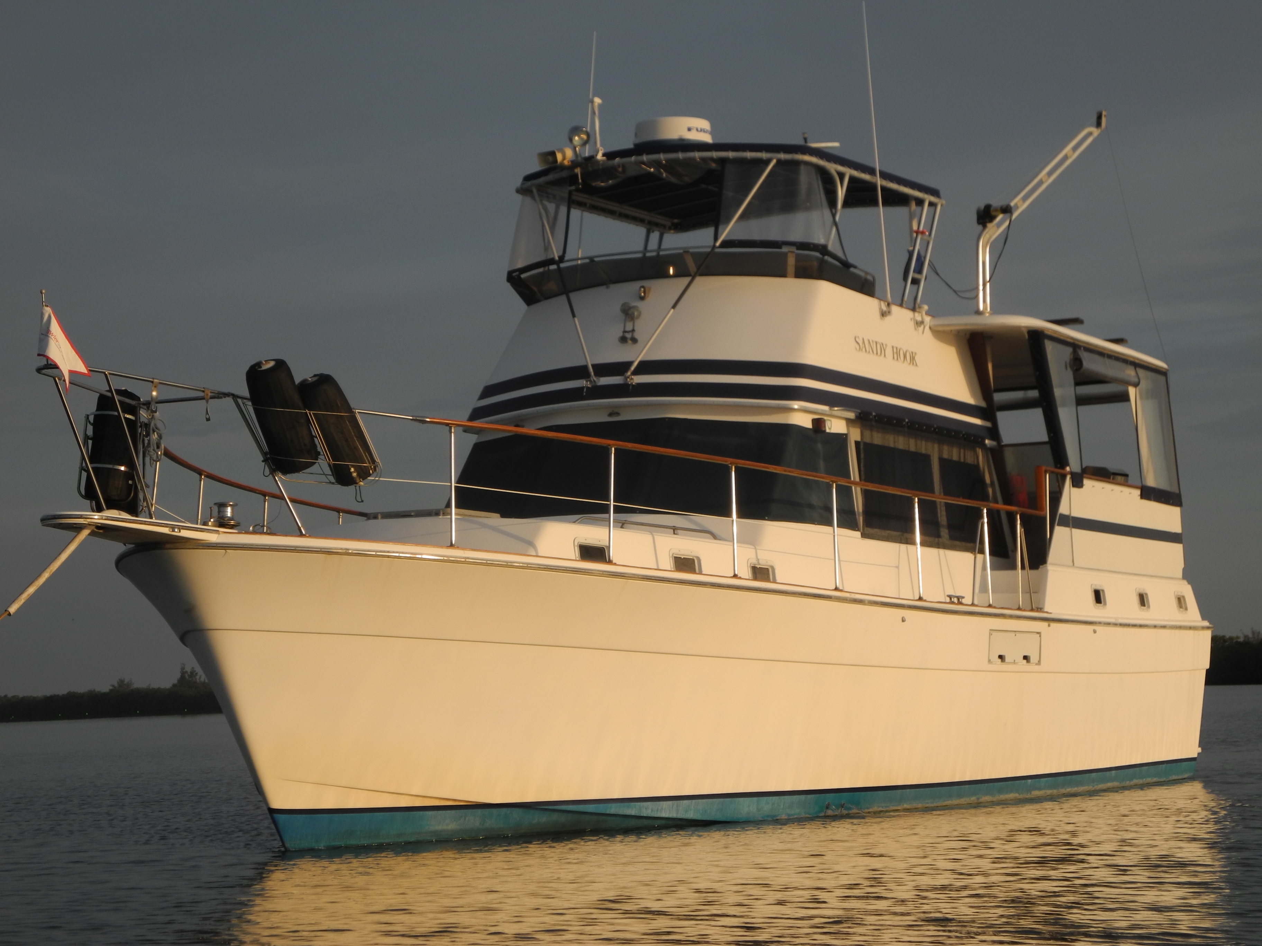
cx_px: 631
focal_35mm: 94
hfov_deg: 20.9
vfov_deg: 15.7
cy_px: 473
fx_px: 3427
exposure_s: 1/1000
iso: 100
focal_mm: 20.1
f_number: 4.5
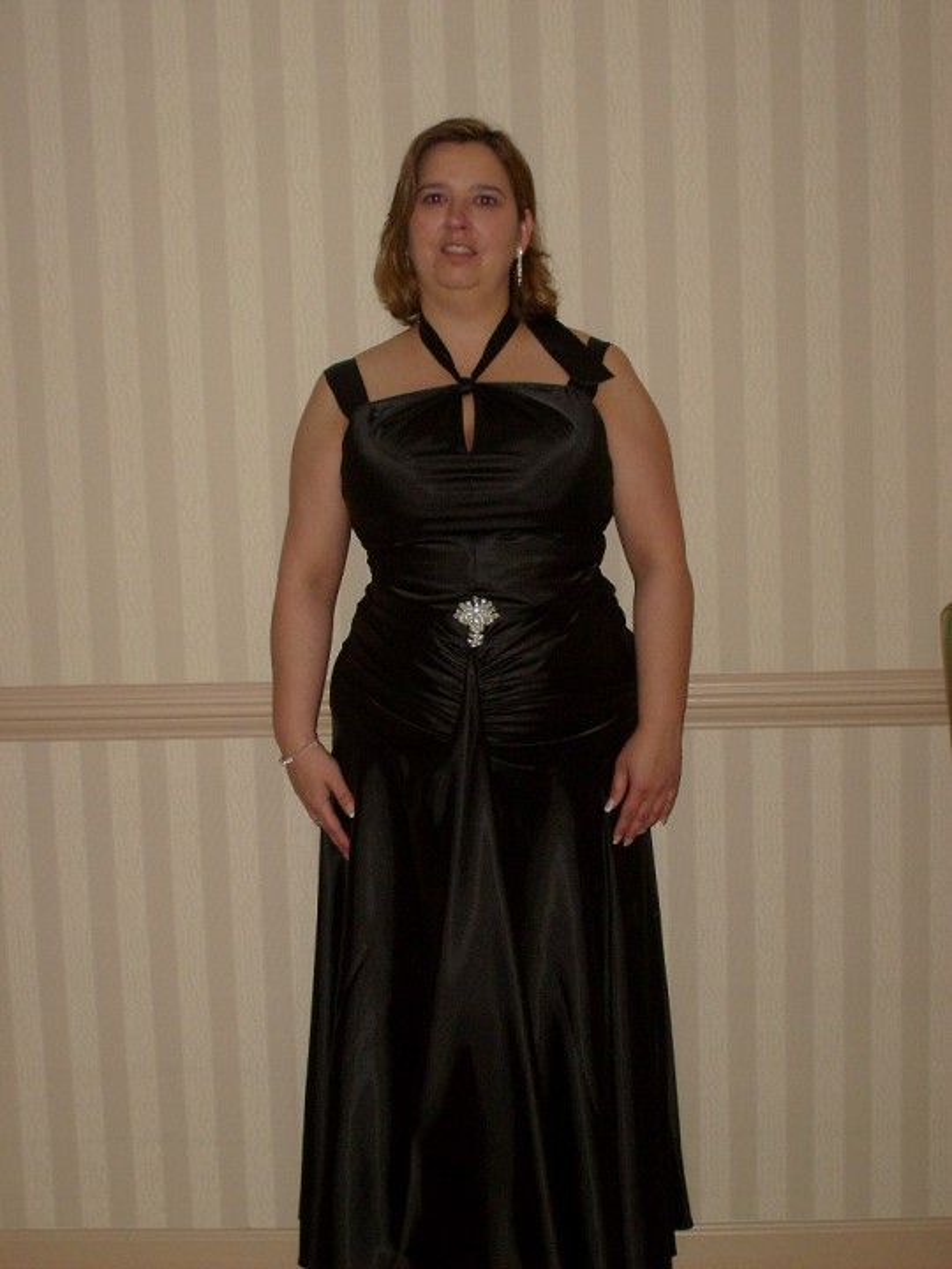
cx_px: 476
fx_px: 2237
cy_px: 634
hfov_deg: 24.0
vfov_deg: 31.7
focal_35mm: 61
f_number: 3.6
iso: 120
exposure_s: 1/60
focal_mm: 10.3
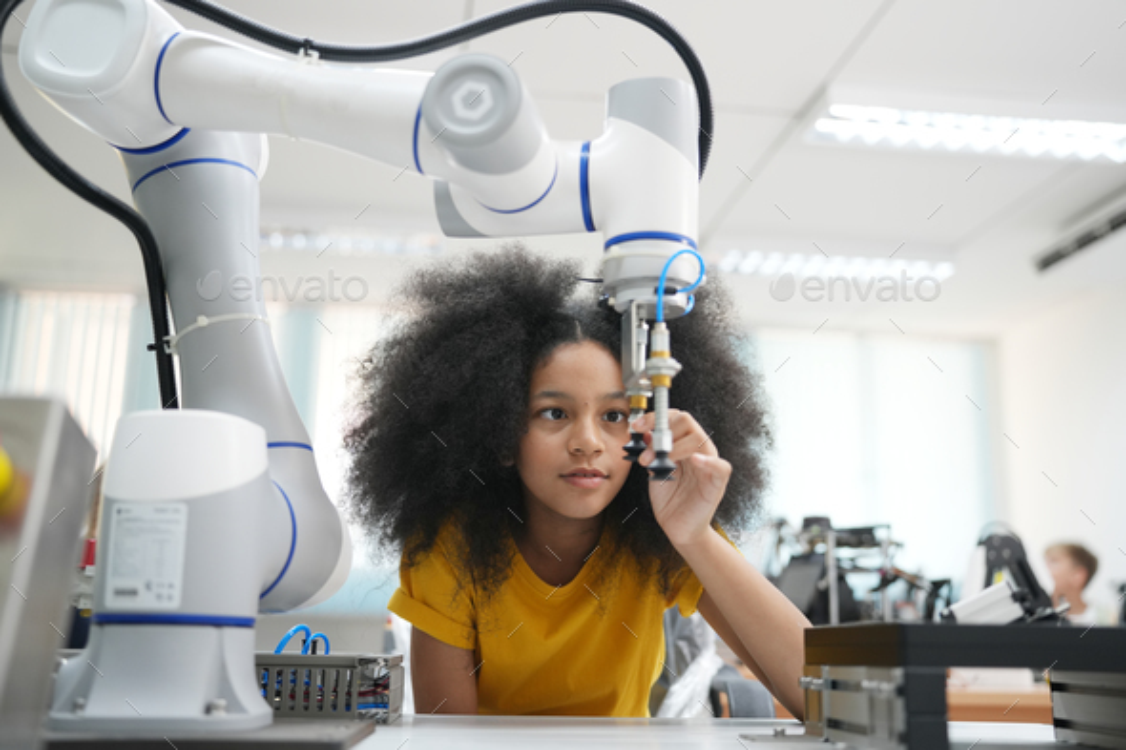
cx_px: 563
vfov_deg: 35.0
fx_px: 1188
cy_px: 375
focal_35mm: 38
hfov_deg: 50.7
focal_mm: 38
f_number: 2
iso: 500
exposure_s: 1/193
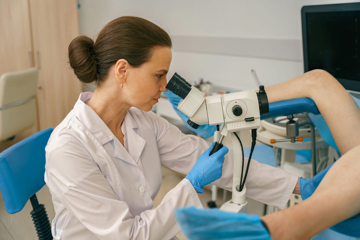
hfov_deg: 48.5
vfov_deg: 33.4
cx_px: 180
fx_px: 400
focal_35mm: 40
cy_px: 120
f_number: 2.8
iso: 100
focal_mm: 40
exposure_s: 1/100
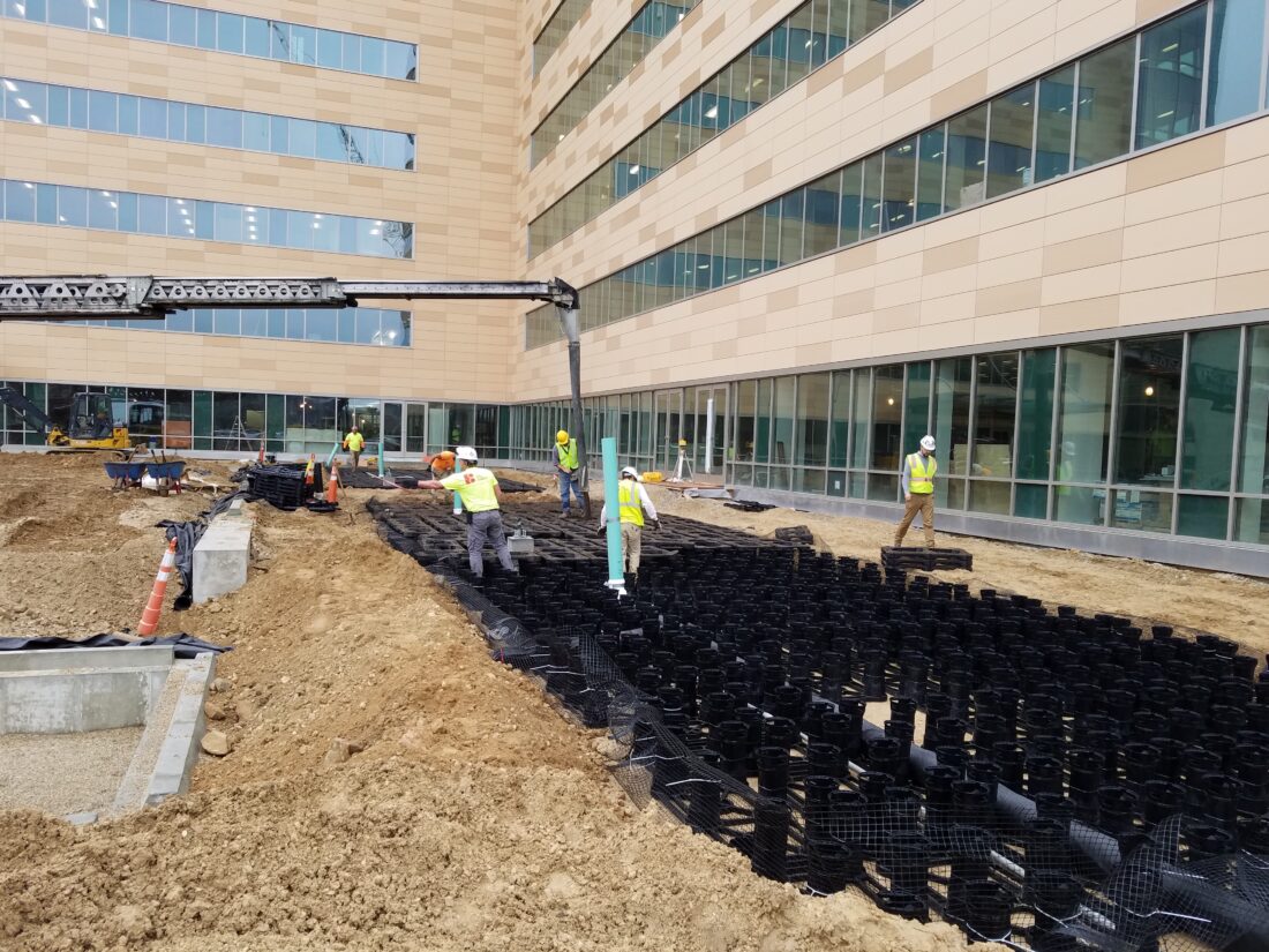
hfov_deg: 67.3
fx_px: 953
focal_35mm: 26
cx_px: 634
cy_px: 476
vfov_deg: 53.1
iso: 64
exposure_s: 1/120
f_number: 1.7
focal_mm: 4.2
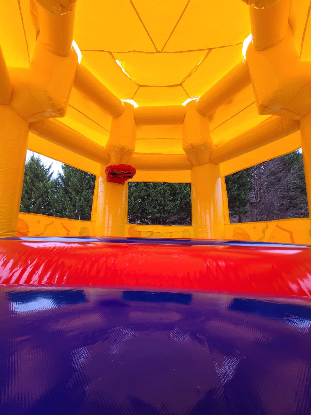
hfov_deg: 89.9
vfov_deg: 106.2
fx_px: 156
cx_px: 156
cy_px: 208
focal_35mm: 13
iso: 50
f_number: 2.2
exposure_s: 1/160
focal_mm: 2.2
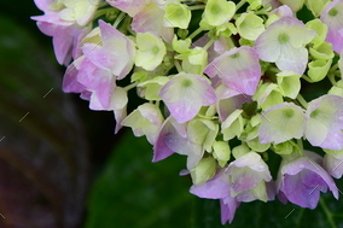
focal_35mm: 181
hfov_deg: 11.3
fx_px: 1723
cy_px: 52
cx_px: 320
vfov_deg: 7.6
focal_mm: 58
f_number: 4
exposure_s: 1/320
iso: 250
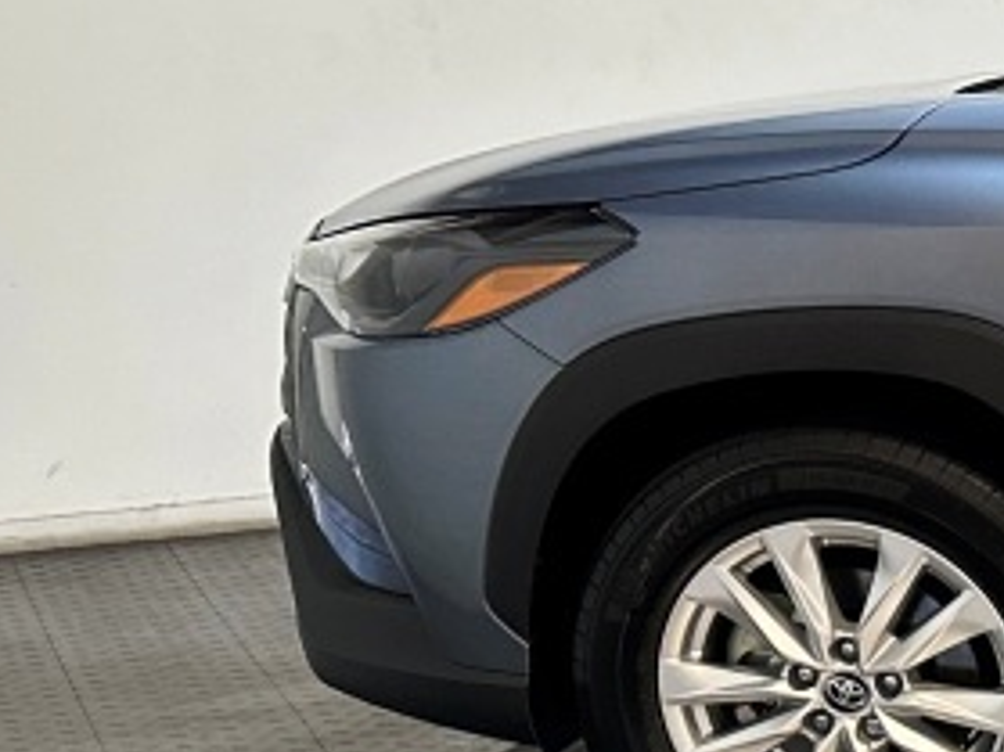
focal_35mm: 88
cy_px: 691
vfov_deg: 16.5
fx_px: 2551
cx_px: 1799
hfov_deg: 17.9
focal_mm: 6.86
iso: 400
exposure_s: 1/60
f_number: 1.78
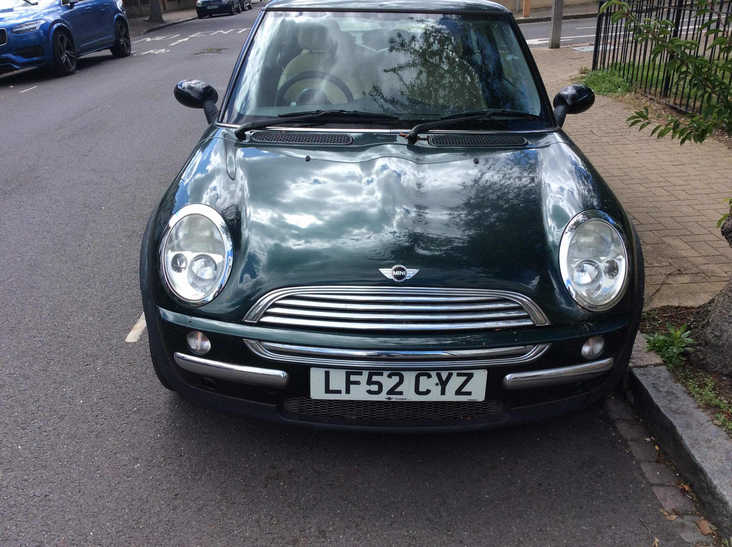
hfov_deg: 56.9
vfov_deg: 44.1
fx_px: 676
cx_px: 366
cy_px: 274
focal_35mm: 32
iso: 32
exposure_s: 1/493
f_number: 2.4
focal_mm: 3.3
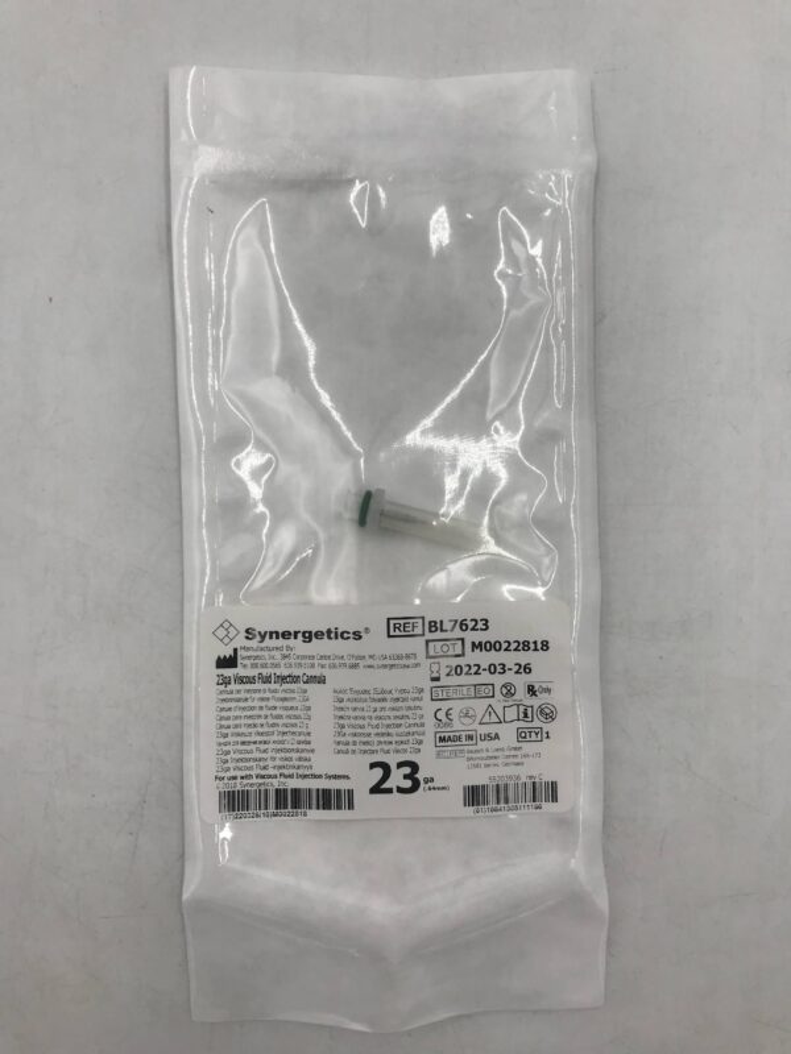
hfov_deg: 49.7
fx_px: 853
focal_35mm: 28
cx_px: 396
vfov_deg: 63.4
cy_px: 527
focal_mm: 3.99
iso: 20
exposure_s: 1/363
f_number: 1.8
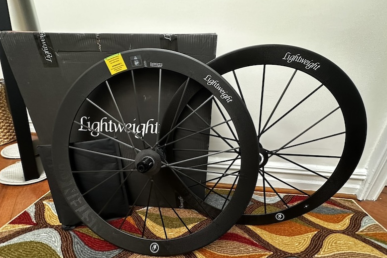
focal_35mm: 15
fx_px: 161
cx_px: 190
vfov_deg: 77.2
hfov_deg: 100.4
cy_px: 137
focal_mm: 2.22
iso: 320
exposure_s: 1/84
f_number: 2.2
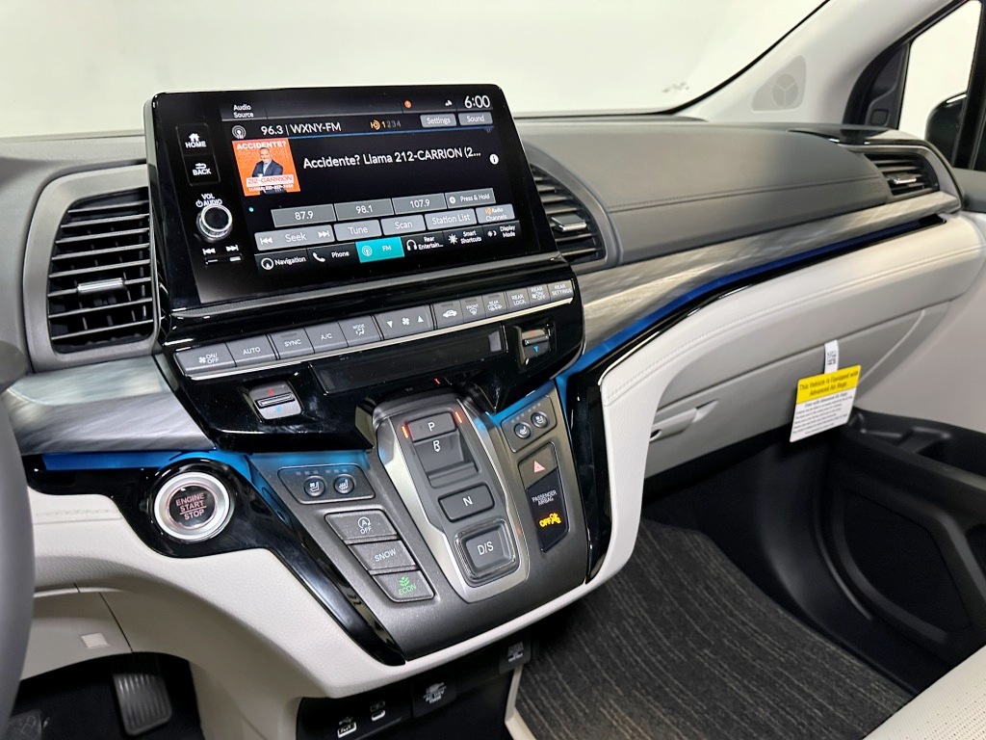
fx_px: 684
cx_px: 493
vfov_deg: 56.8
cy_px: 370
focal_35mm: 24
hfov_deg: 71.6
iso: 640
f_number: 1.78
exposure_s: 1/40
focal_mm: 6.86
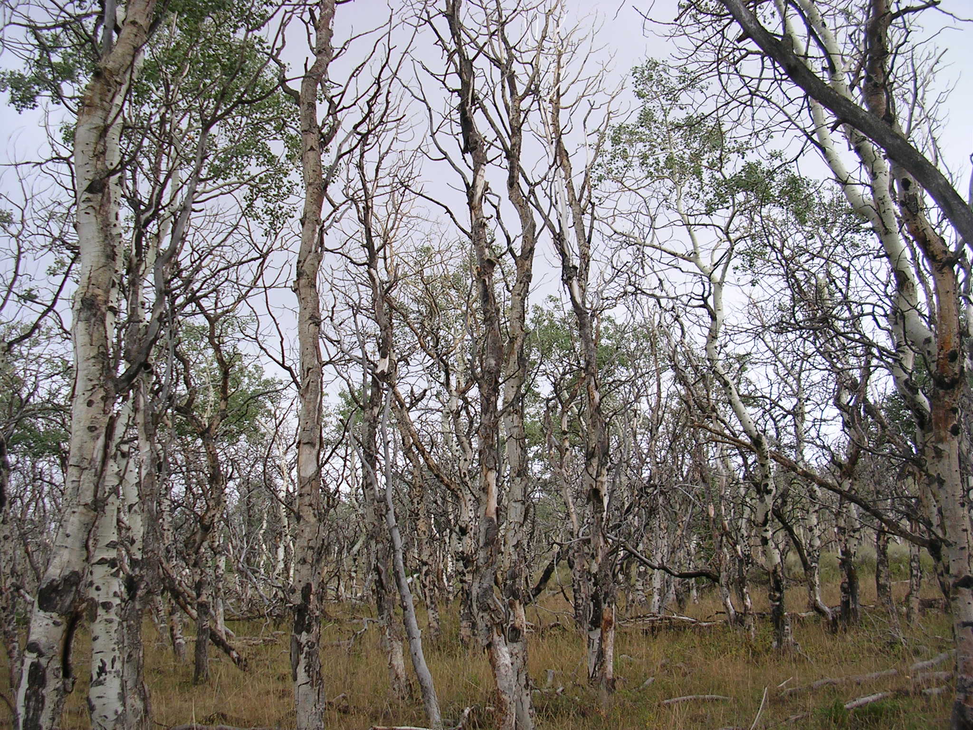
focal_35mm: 38
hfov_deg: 49.0
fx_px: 1068
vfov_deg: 37.7
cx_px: 486
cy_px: 365
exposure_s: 1/176
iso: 50
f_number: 2.8
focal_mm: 5.8
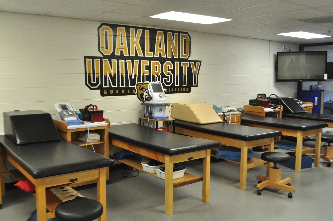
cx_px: 166
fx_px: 333
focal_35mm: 36
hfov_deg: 53.2
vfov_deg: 36.8
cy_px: 110
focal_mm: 24
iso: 800
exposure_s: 1/40
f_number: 7.1
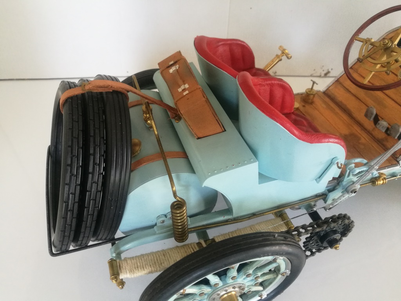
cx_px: 200
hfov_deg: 65.3
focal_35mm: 27
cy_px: 150
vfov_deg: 51.4
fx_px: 313
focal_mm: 4.5
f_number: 2.2
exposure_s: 1/33.3
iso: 250
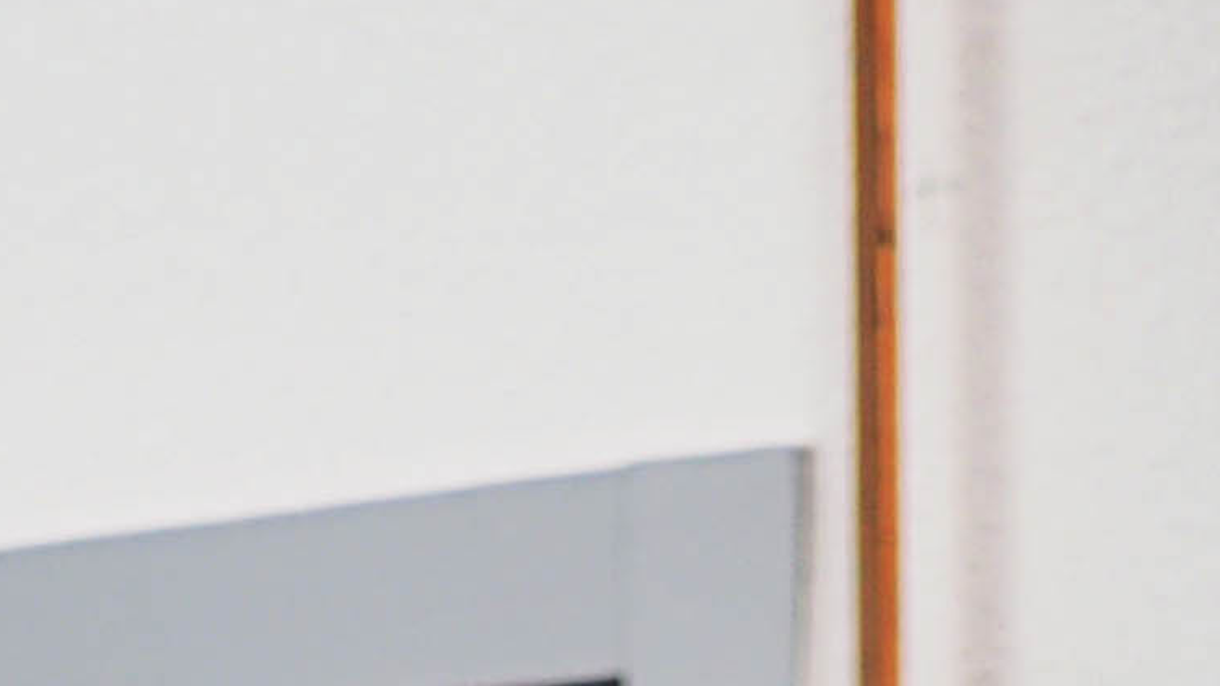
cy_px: 3319
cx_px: 490
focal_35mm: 268
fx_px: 8668
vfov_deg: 4.1
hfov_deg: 8.0
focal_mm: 20
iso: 200
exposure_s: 1/80
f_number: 1.8
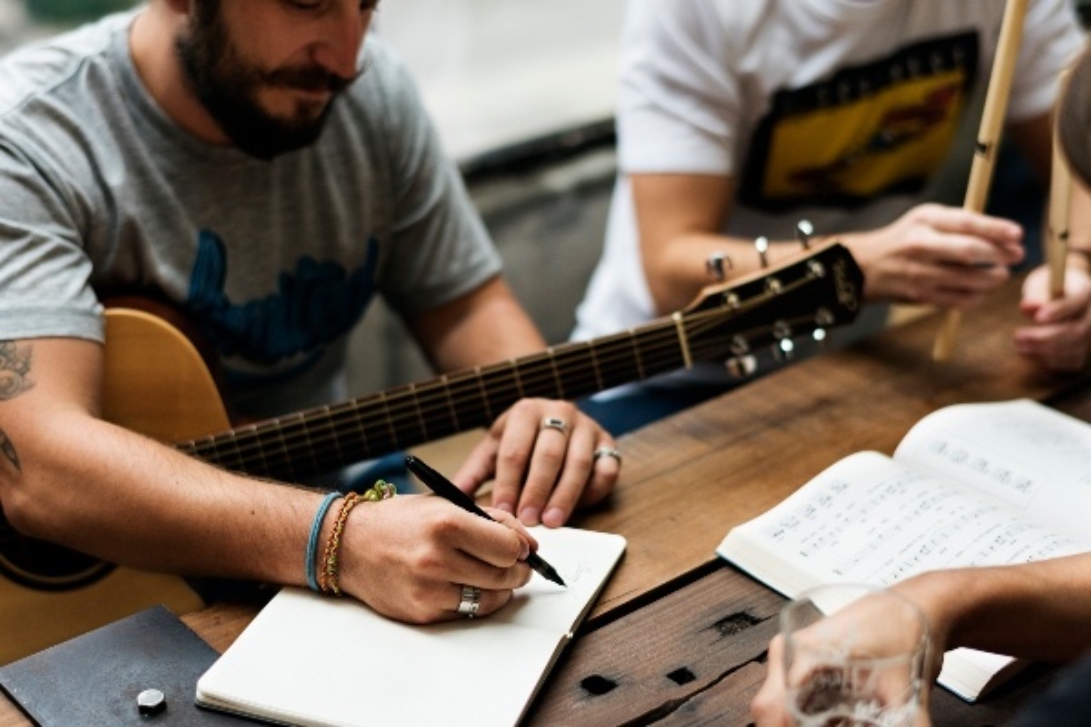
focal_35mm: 58
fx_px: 1758
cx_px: 546
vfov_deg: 23.4
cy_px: 364
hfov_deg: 34.5
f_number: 2
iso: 320
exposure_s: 1/160
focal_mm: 58
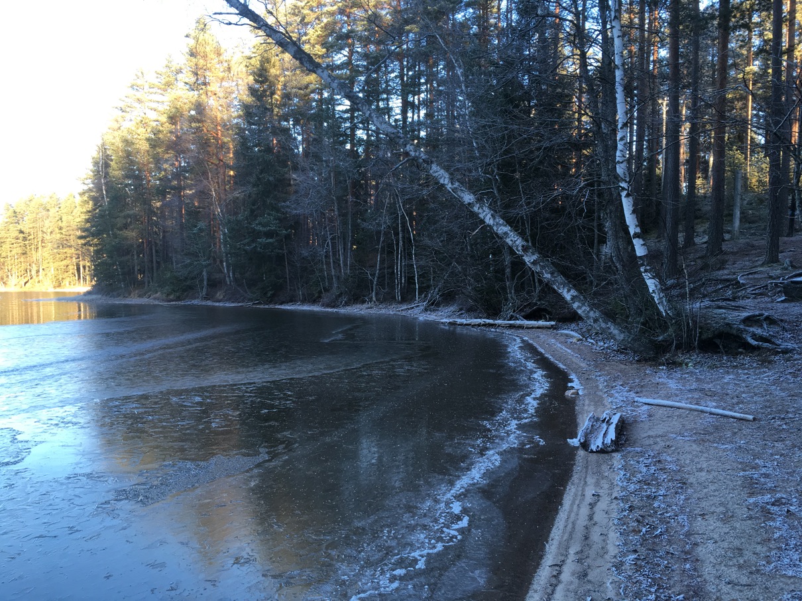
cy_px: 300
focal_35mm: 29
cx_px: 401
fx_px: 672
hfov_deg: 61.7
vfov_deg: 48.2
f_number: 2.2
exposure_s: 1/100
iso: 32
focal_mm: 4.15
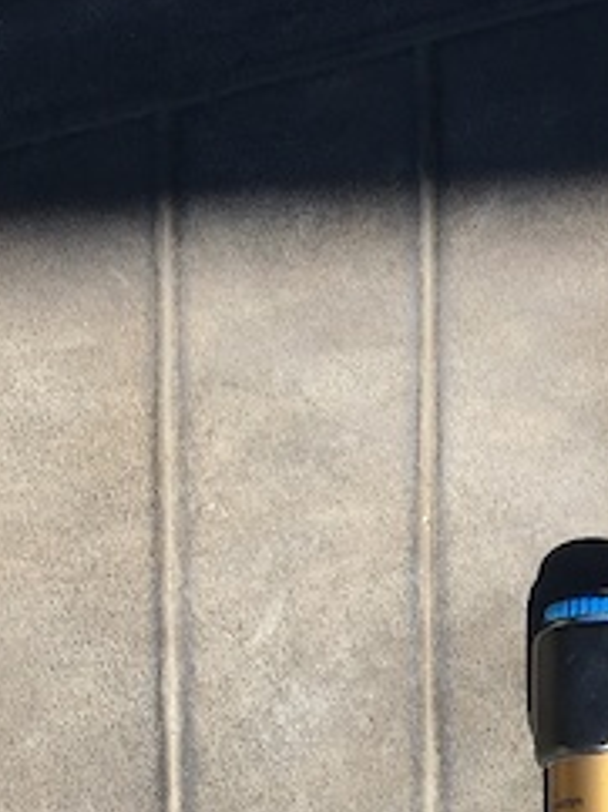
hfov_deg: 14.8
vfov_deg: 17.9
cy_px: 1268
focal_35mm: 96
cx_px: 746
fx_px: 2252
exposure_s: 1/916
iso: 25
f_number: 2.2
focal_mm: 4.15
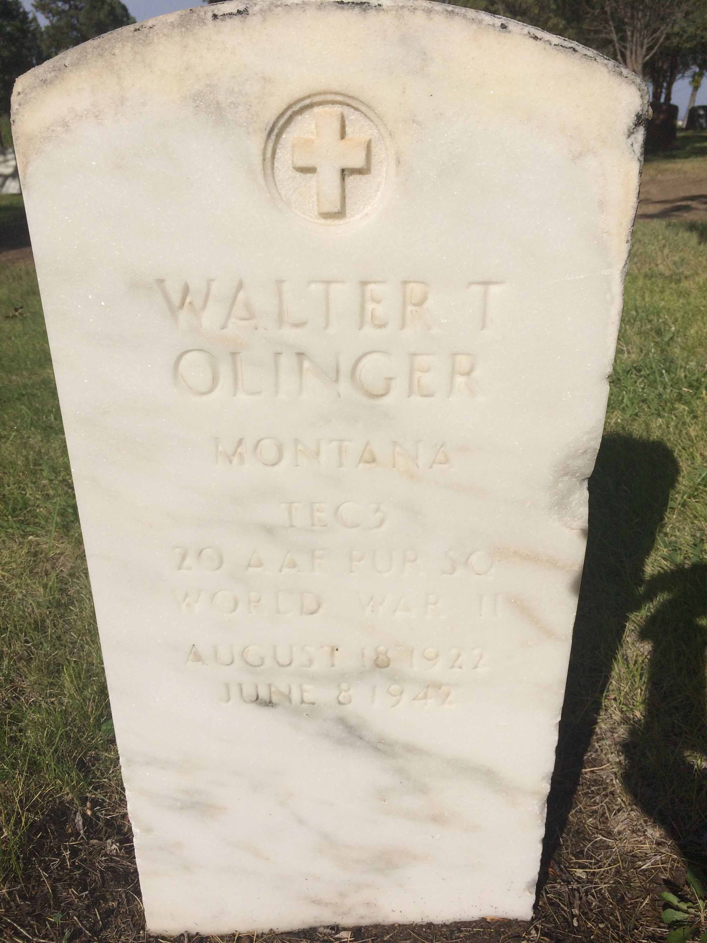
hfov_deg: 48.2
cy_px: 472
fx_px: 790
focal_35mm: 29
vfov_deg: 61.7
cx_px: 354
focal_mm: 4.15
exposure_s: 1/6849
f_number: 2.2
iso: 32
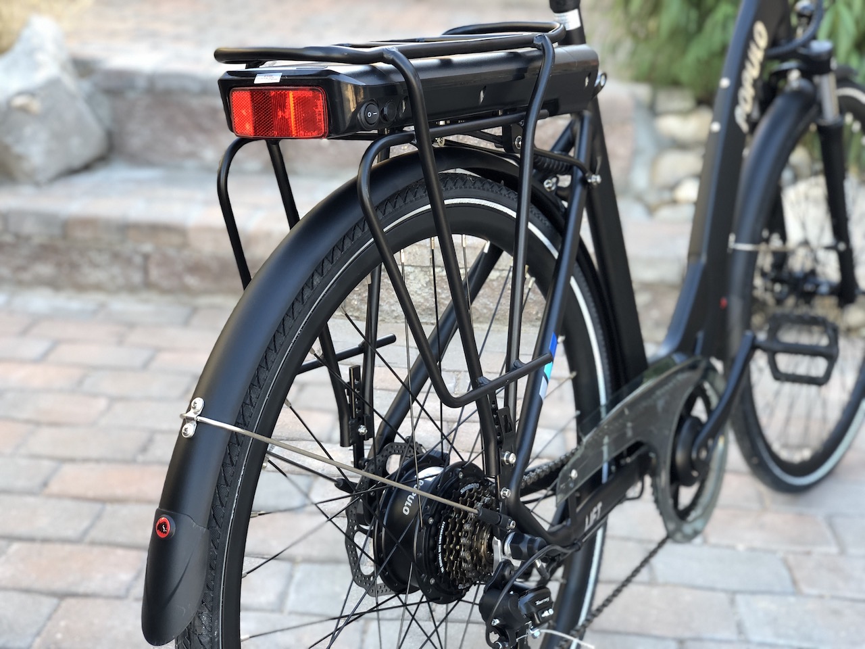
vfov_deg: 28.0
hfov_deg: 36.8
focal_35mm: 52
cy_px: 324
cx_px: 432
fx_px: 1299
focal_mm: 6
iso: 40
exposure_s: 1/60
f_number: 2.4
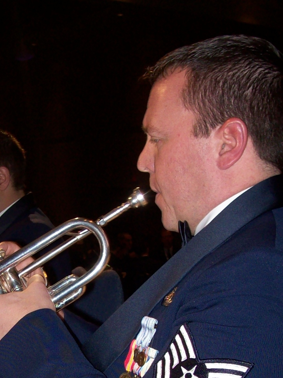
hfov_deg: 18.5
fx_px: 861
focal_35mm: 79
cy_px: 315
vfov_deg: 24.2
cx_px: 52
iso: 80
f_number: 2.7
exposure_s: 1/64
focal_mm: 6
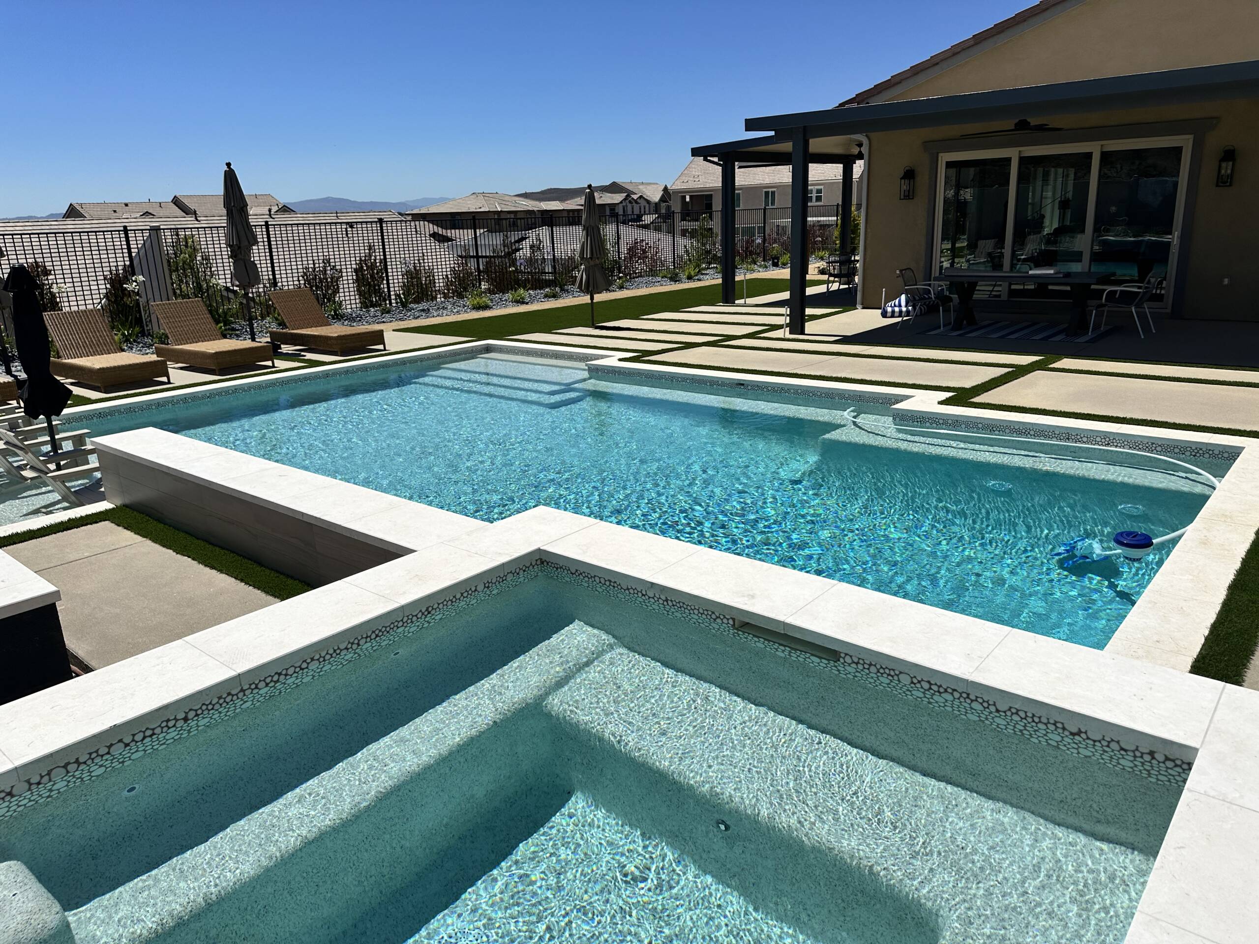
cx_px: 630
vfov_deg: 56.8
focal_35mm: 24
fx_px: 873
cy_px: 472
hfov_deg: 71.6
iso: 80
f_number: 1.78
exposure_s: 1/13699
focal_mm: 6.86
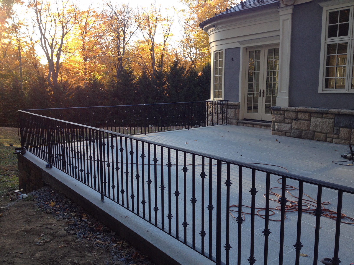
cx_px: 177
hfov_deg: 52.6
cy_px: 132
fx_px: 358
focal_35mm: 35
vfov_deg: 40.7
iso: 50
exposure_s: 1/148
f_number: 2.4
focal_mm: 4.28
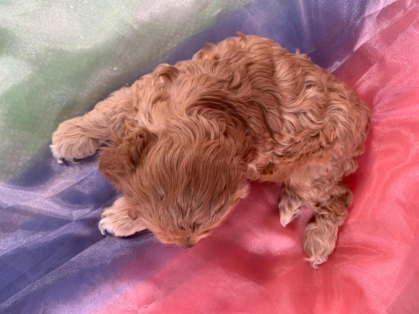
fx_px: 315
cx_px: 210
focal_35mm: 26
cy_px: 157
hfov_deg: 67.3
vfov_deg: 53.1
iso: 50
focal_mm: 4.25
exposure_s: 1/60
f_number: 1.8
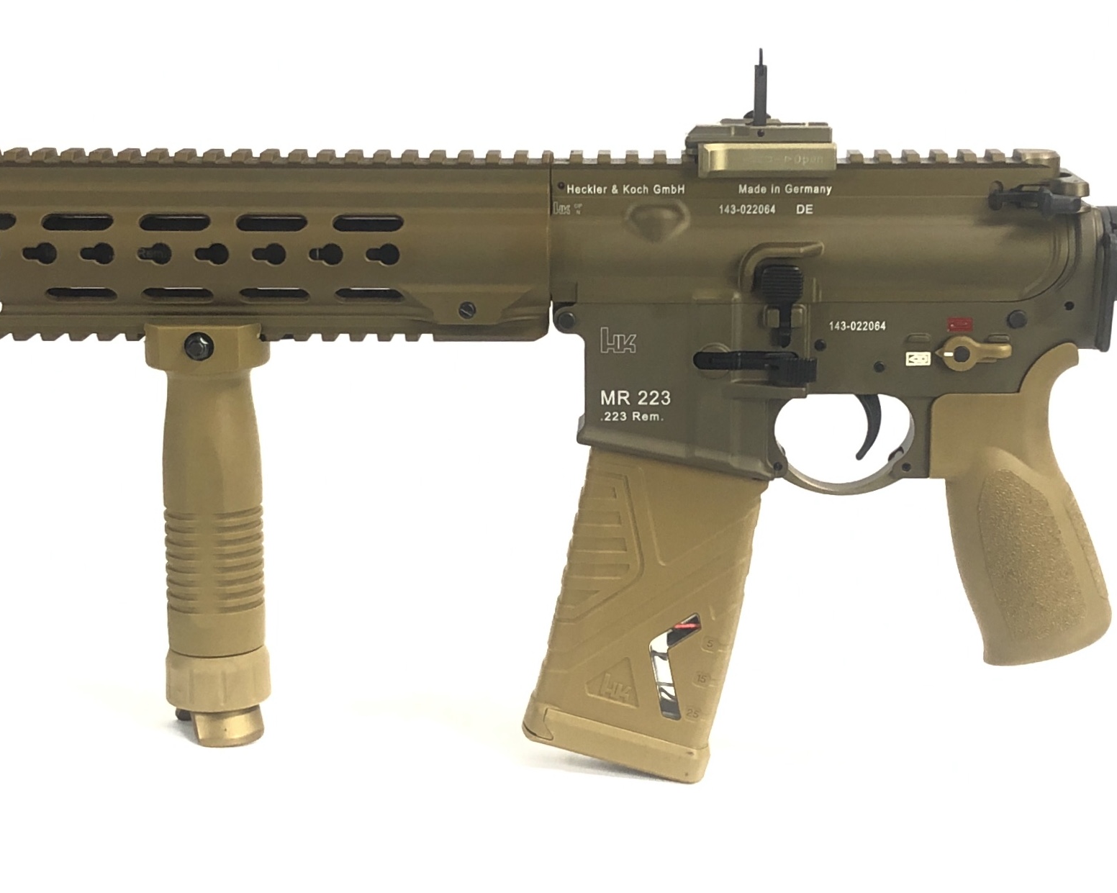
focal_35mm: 58
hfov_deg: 32.5
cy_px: 361
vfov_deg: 26.2
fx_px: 1917
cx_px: 550
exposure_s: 1/15
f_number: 1.8
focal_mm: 3.99
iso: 40
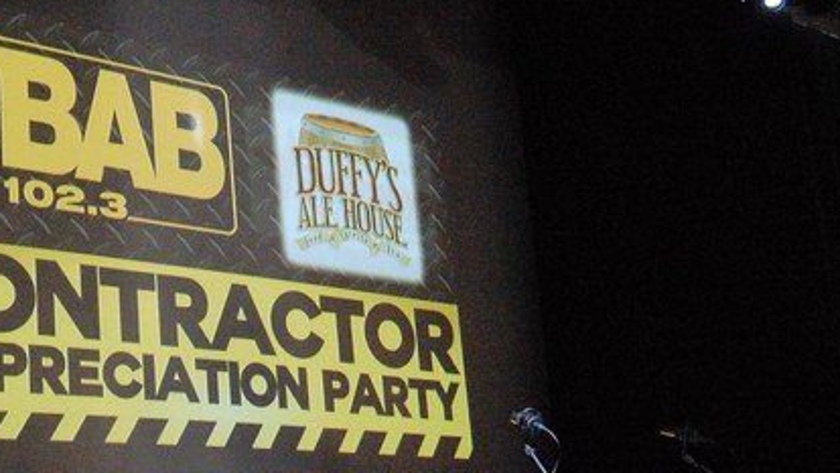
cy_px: 288
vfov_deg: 17.7
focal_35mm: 68
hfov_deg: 30.6
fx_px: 1515
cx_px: 233
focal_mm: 28
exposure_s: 1/100
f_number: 5
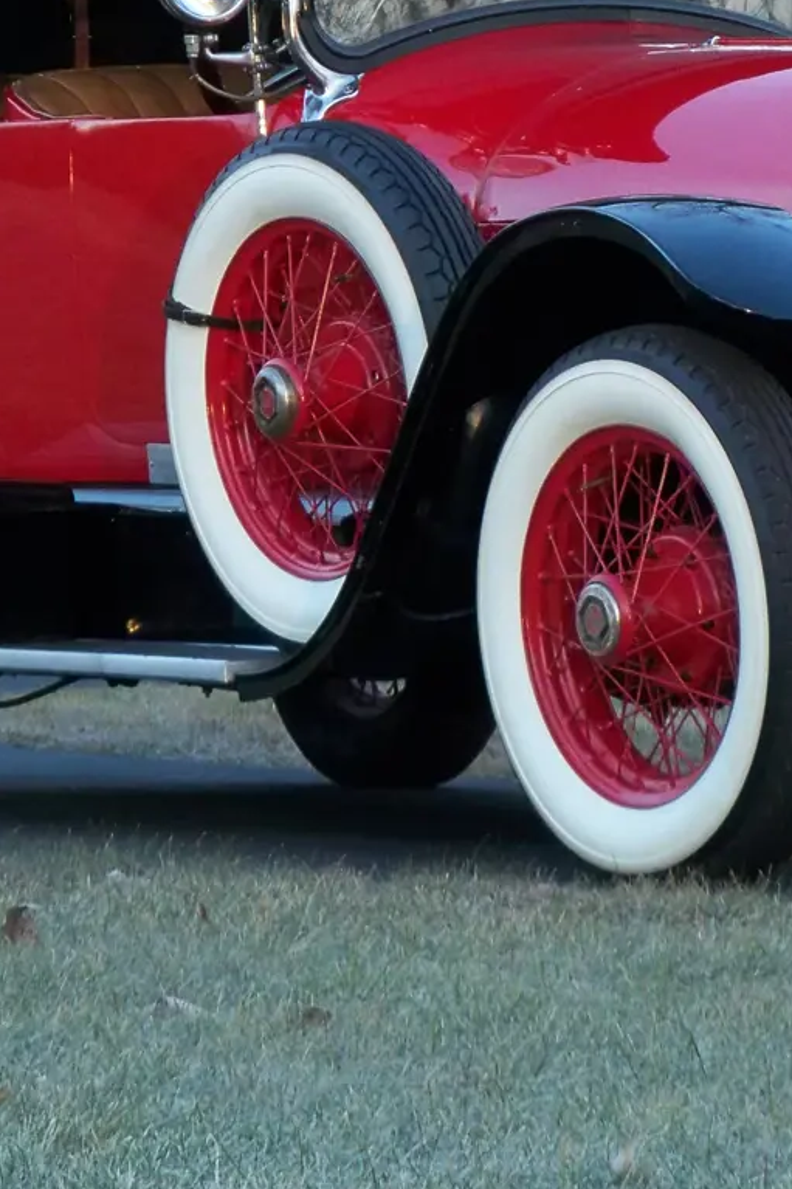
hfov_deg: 4.3
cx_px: 614
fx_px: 10663
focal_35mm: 323
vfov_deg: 6.4
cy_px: 141
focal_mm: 21.9
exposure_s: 1/100
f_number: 4.2
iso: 200
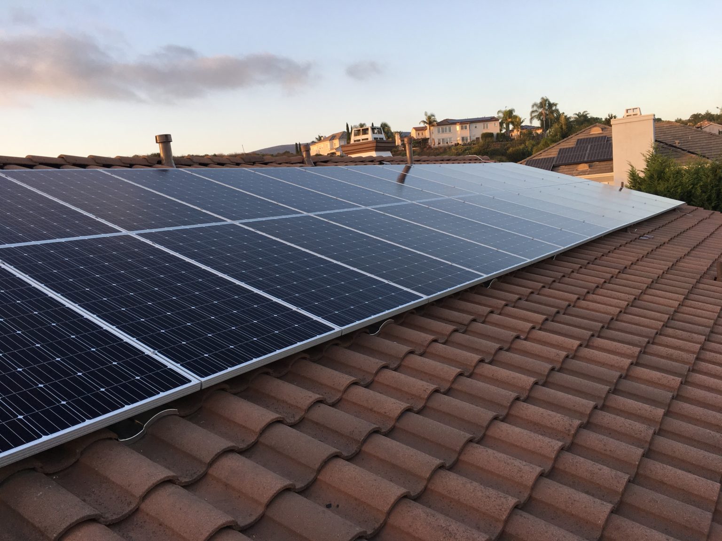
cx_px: 361
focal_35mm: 29
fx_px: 605
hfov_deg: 61.7
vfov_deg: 48.2
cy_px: 270
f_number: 2.2
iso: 25
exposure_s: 1/232
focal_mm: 4.15
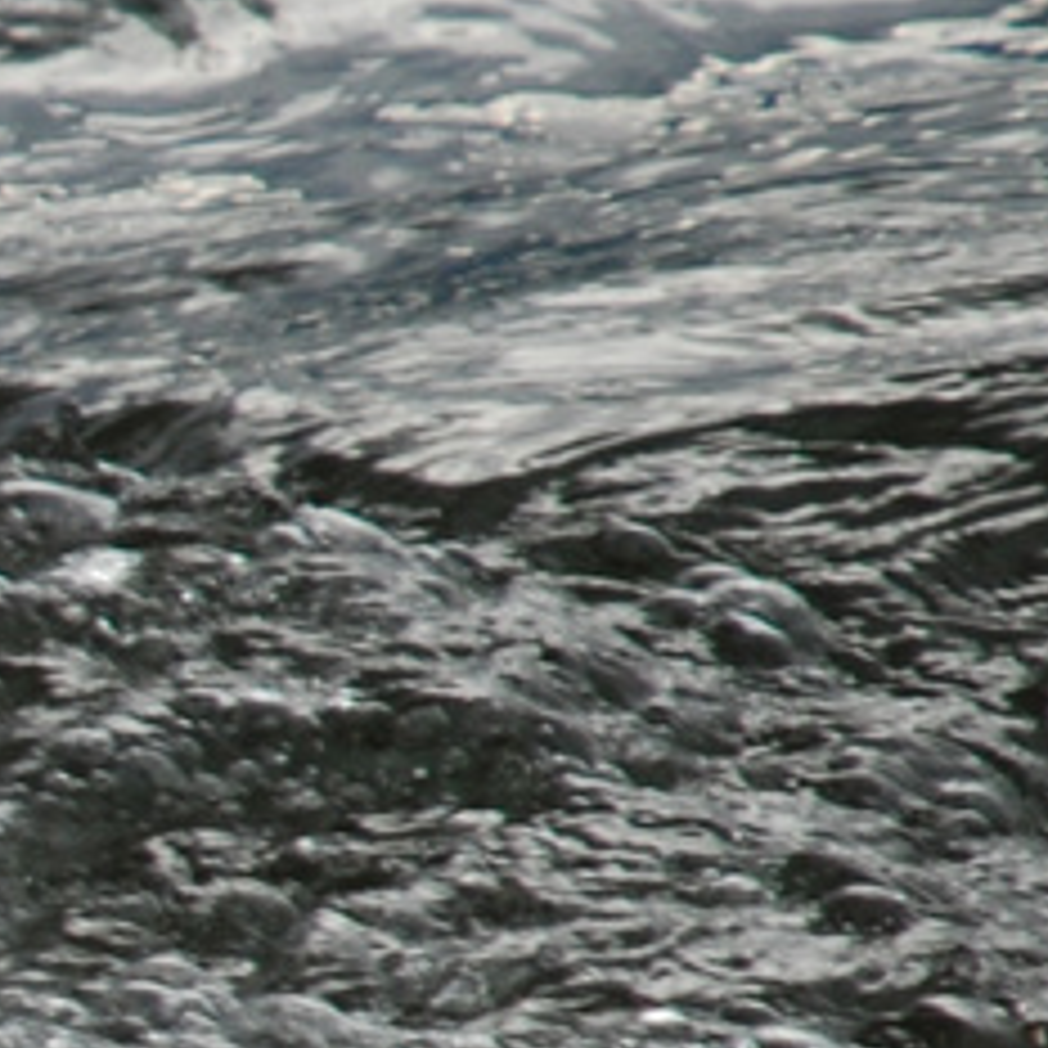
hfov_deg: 1.5
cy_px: 1075
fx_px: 40895
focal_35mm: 1194
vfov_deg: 1.5
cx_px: -1698
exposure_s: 1/500
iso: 200
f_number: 5.6
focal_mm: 135
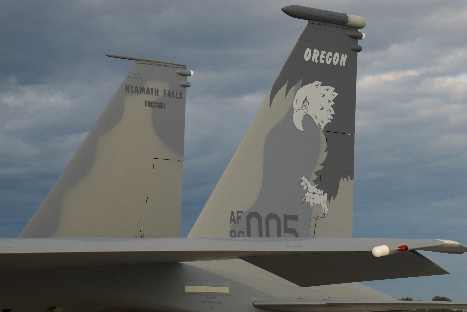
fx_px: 1752
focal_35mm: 135
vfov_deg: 10.2
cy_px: 156
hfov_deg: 15.2
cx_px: 234
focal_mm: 135
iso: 200
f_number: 16
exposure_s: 1/60
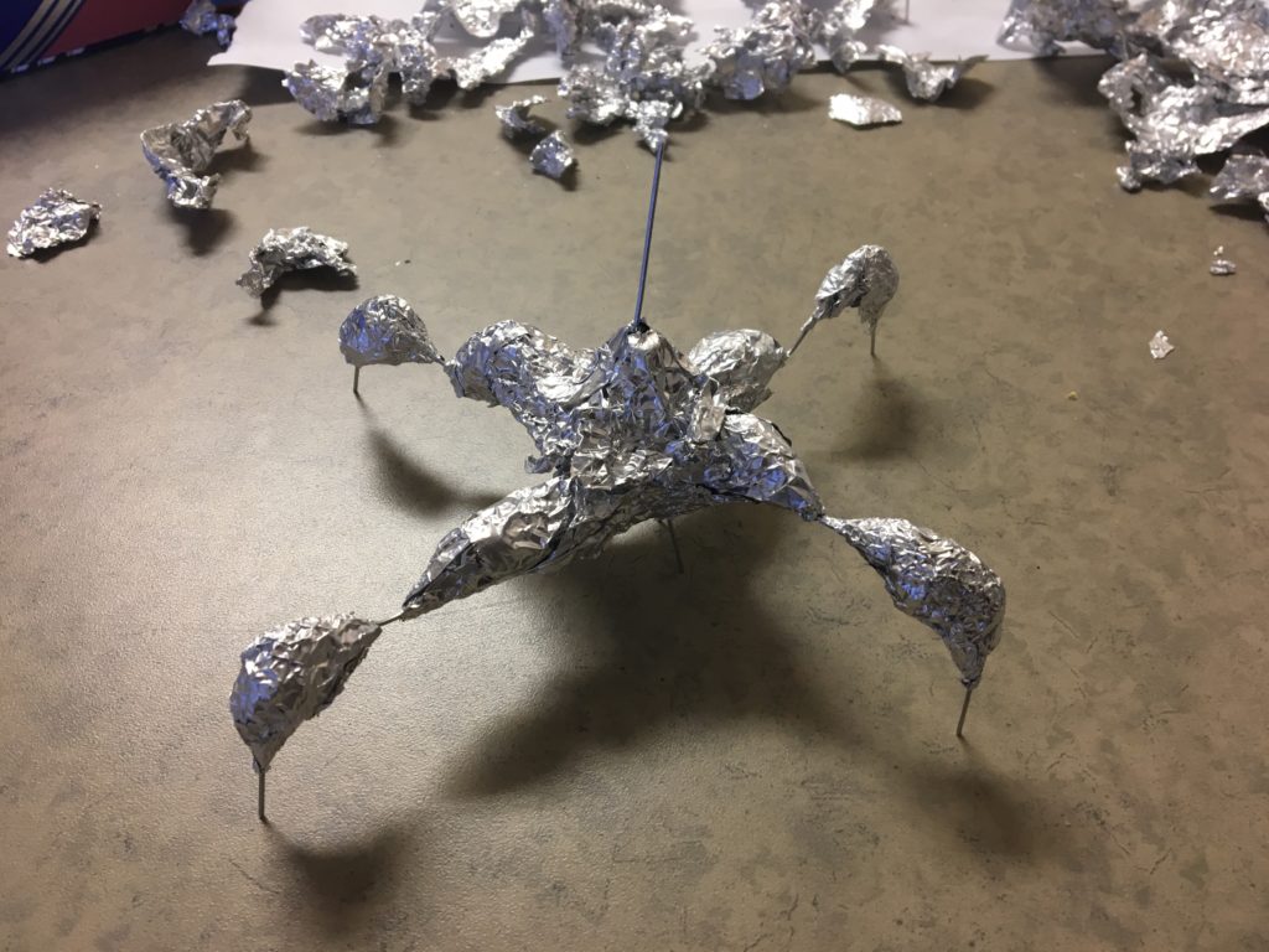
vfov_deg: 48.2
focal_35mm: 29
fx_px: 1063
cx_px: 634
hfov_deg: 61.7
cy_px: 476
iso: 64
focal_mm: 4.15
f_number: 2.2
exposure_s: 1/30
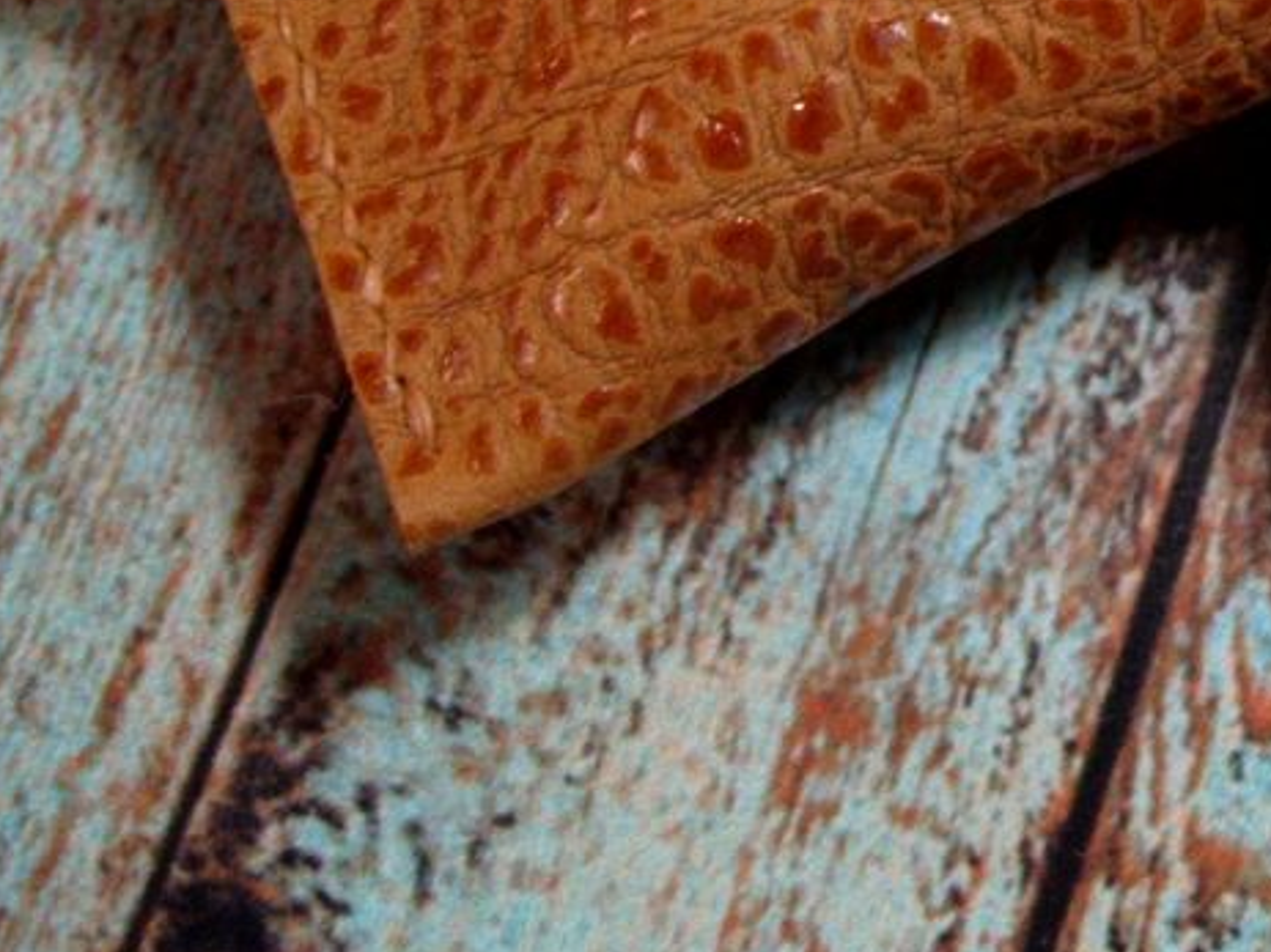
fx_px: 4442
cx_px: 1771
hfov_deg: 15.3
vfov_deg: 11.9
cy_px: -285
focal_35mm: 121
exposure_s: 1/45
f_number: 2.8
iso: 100
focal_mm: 7.8
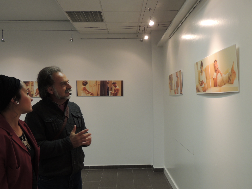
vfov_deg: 41.8
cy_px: 96
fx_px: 248
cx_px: 127
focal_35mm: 34
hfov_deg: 54.0
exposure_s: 1/50
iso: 200
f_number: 3.2
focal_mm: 5.8
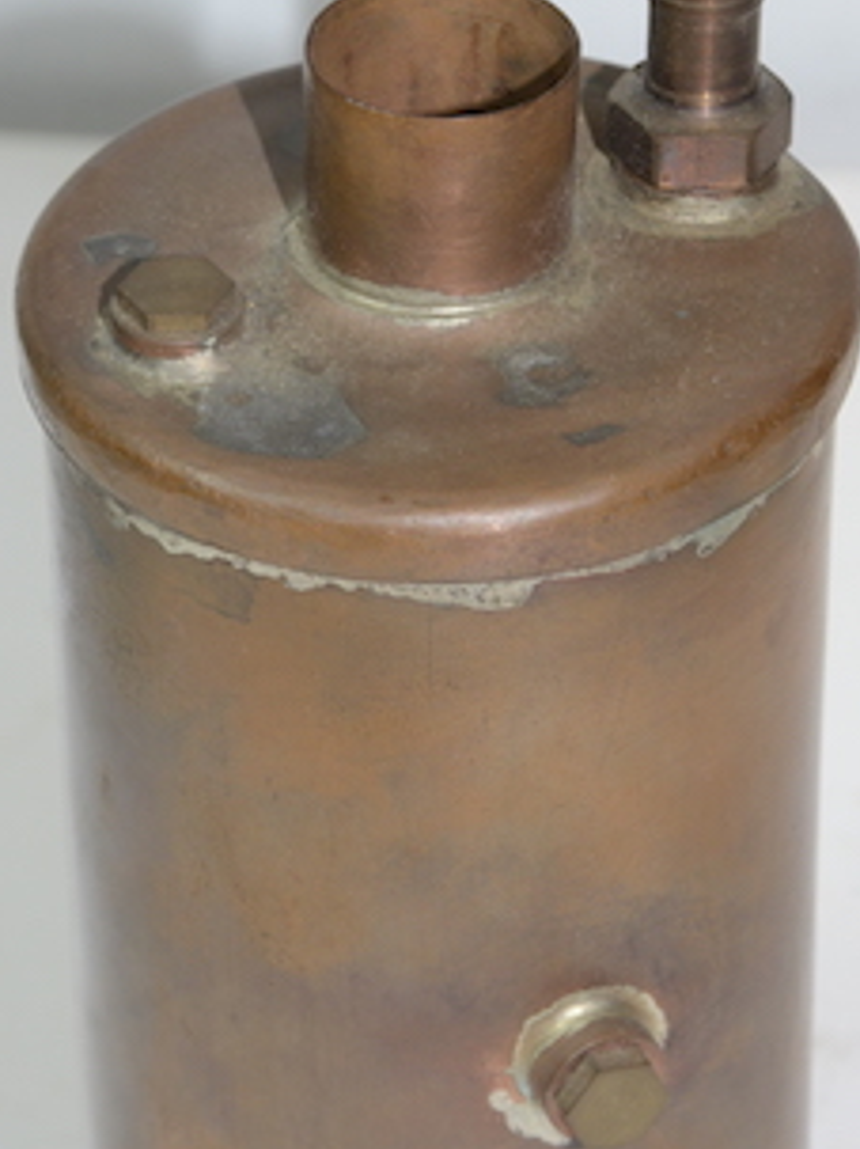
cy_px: 493
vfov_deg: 9.7
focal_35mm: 204
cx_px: 417
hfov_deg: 7.3
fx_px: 6751
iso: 800
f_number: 13
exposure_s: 1/60
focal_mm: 105
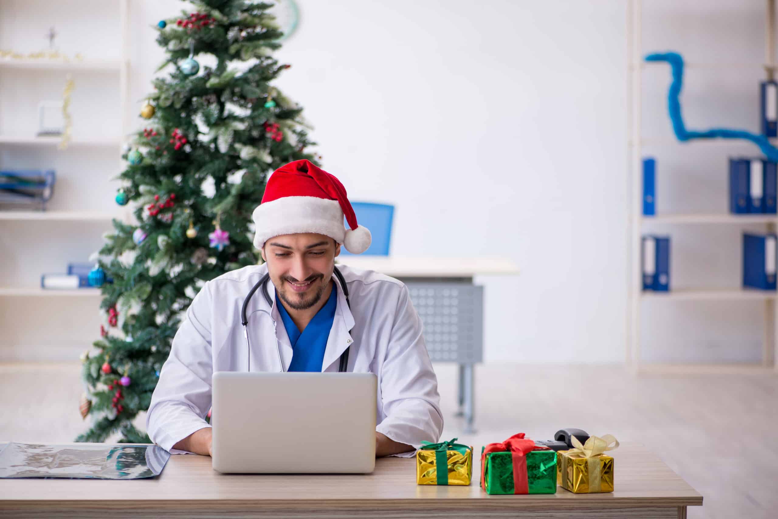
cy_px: 260
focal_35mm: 105
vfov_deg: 13.1
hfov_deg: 19.4
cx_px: 389
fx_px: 2270
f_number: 4
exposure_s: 1/125
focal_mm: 105
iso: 100
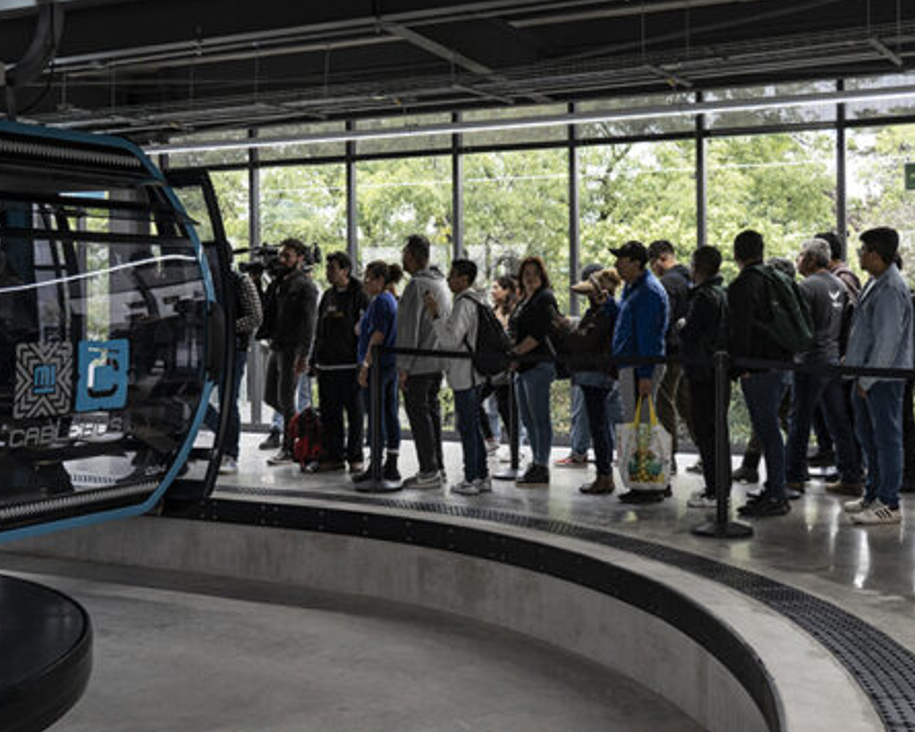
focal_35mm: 47
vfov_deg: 32.0
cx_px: 467
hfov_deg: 39.5
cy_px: 302
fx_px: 1273
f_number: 4
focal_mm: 29
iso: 800
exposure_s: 1/125
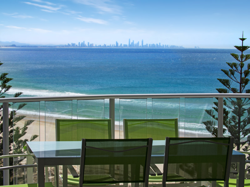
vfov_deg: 15.1
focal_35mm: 98
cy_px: 94
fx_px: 708
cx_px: 125
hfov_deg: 20.0
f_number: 7.1
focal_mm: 49
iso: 200
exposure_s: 1/200
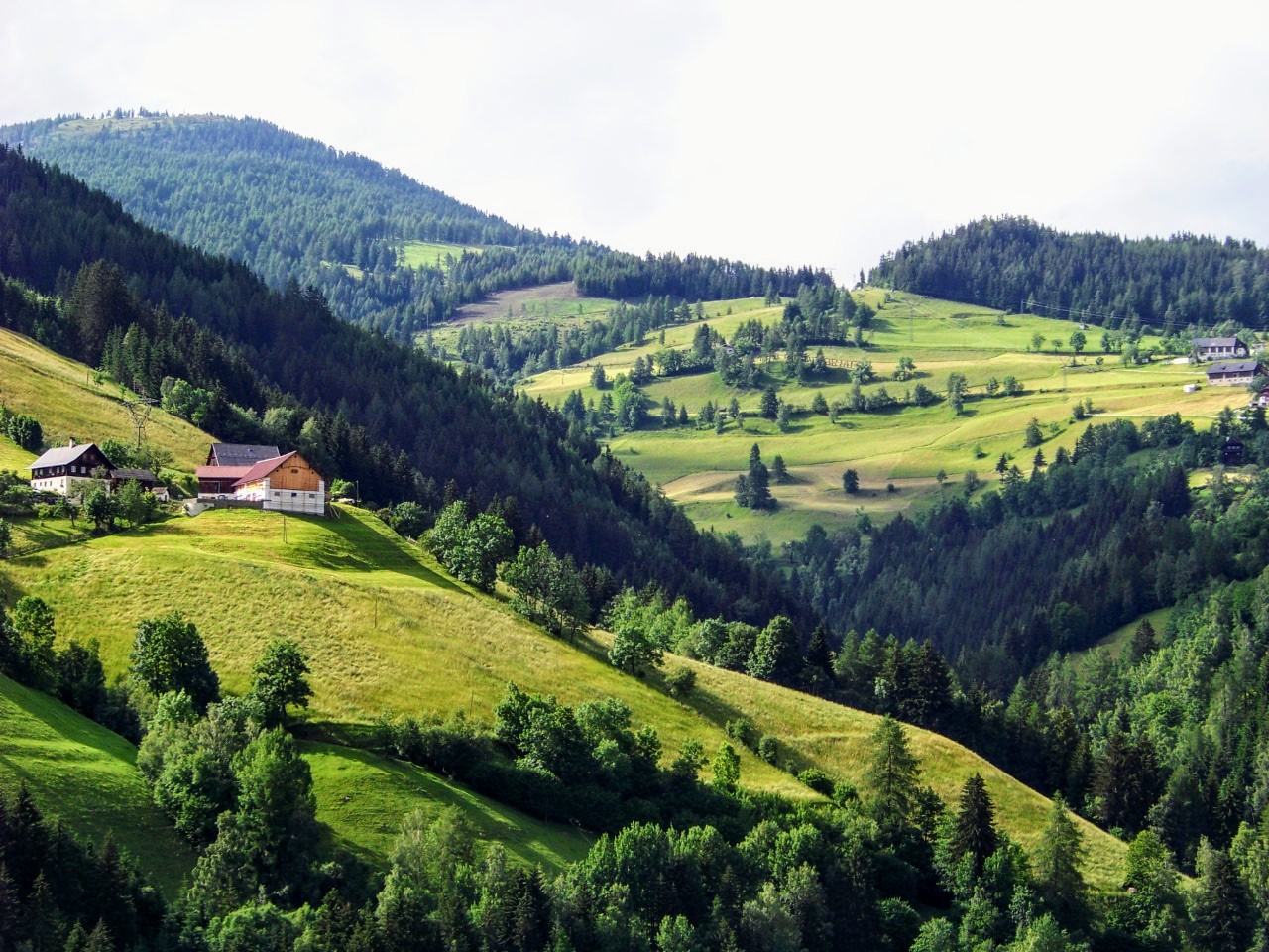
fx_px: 3886
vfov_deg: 14.0
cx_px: 634
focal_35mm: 106
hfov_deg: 18.5
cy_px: 476
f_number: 3.2
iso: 68
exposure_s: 1/500
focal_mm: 17.6
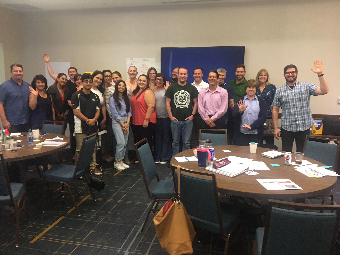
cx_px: 170
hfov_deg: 61.7
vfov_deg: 48.2
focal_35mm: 29
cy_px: 128
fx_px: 285
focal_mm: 4.15
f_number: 2.2
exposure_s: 1/30
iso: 200
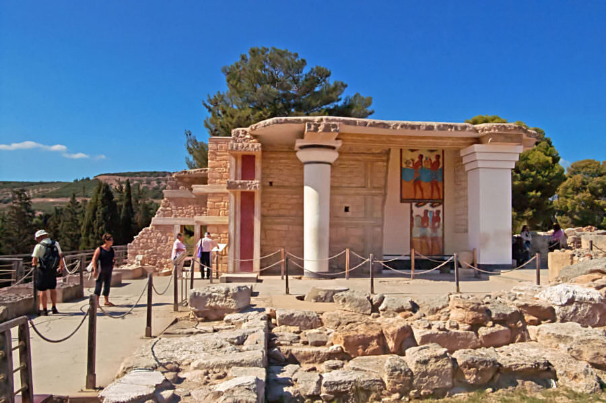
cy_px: 202
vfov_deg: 43.5
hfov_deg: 62.0
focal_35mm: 30
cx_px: 303
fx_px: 504
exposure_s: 1/800
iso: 1600
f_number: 22
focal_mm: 20
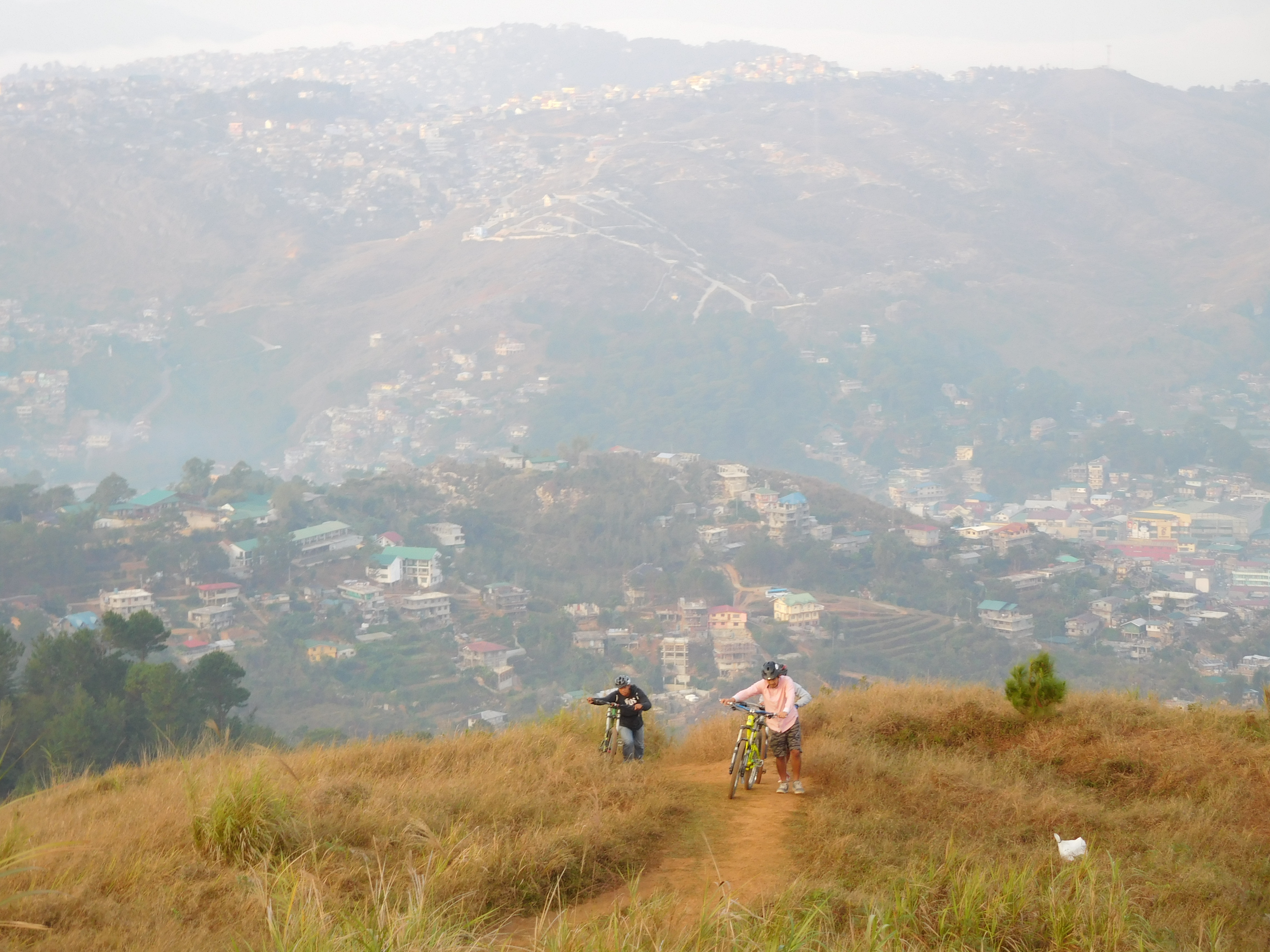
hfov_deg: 21.8
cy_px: 476
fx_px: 3302
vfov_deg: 16.4
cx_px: 635
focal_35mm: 90
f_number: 4.7
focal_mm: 16.1
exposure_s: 1/50
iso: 125
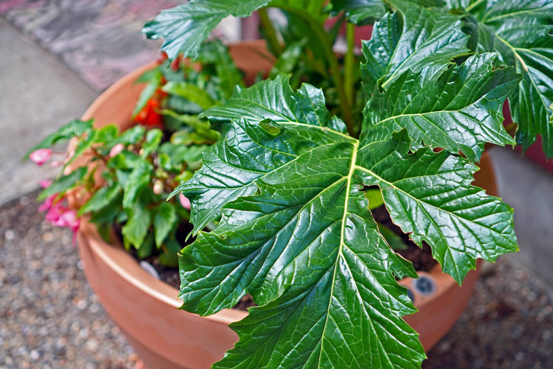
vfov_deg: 26.0
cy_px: 184
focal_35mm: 52
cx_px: 276
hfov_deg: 38.2
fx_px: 799
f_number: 2.5
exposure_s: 1/100
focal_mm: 35
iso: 100
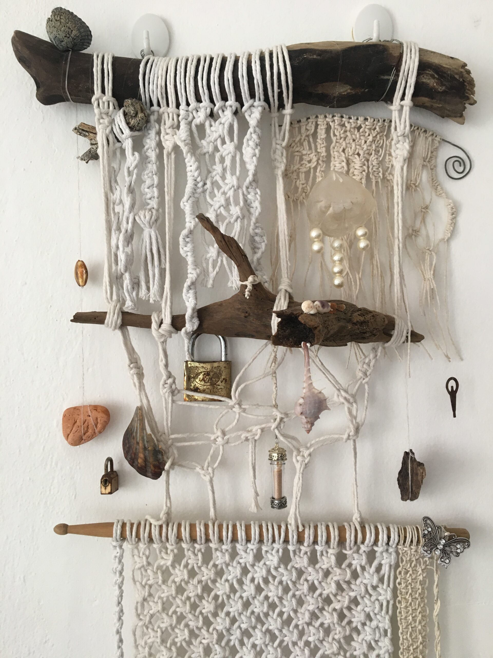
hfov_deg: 48.2
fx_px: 551
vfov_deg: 61.7
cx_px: 246
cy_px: 329
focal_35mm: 29
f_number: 2.2
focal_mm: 4.15
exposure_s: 1/33
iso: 50
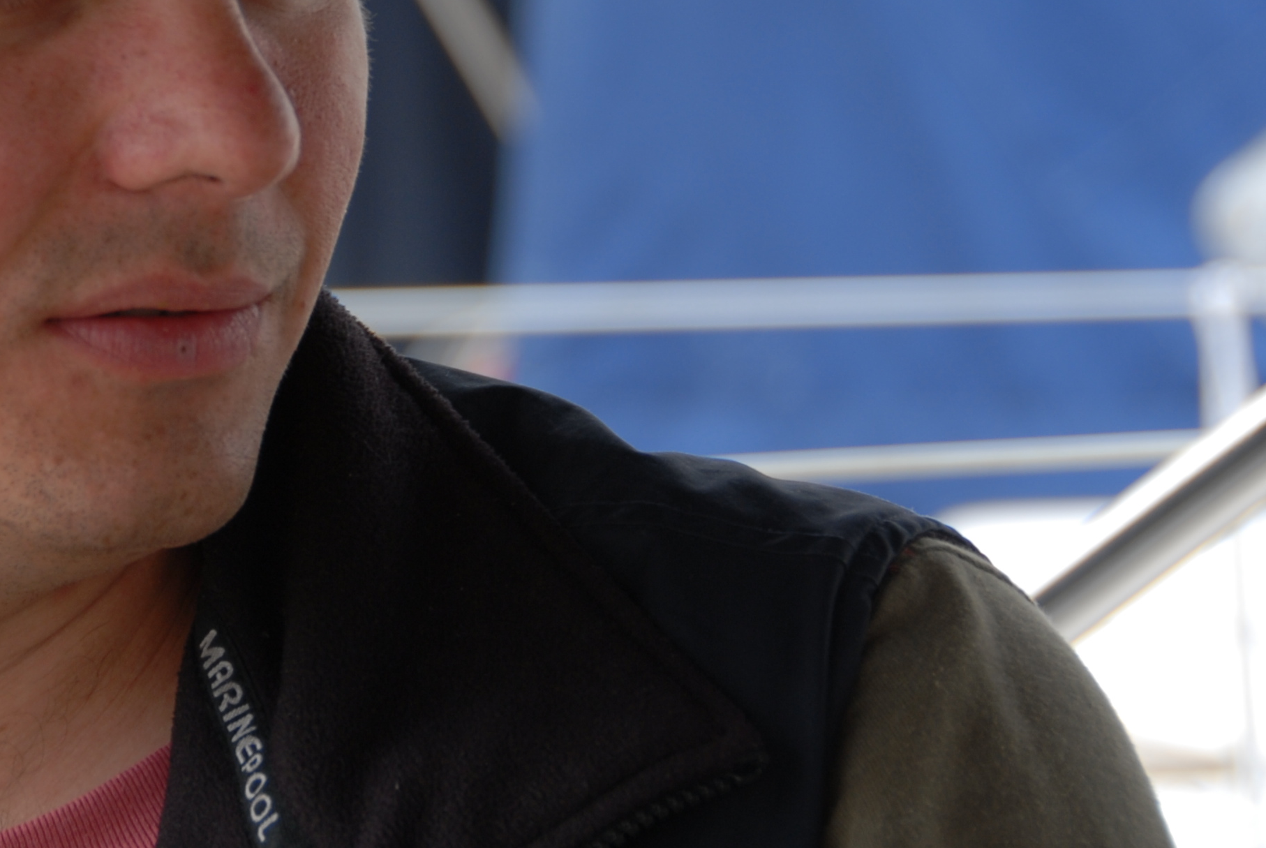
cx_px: 32
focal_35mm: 240
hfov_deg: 8.5
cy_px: 191
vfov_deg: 5.7
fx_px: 8454
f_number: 5
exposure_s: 1/15
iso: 100
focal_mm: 75
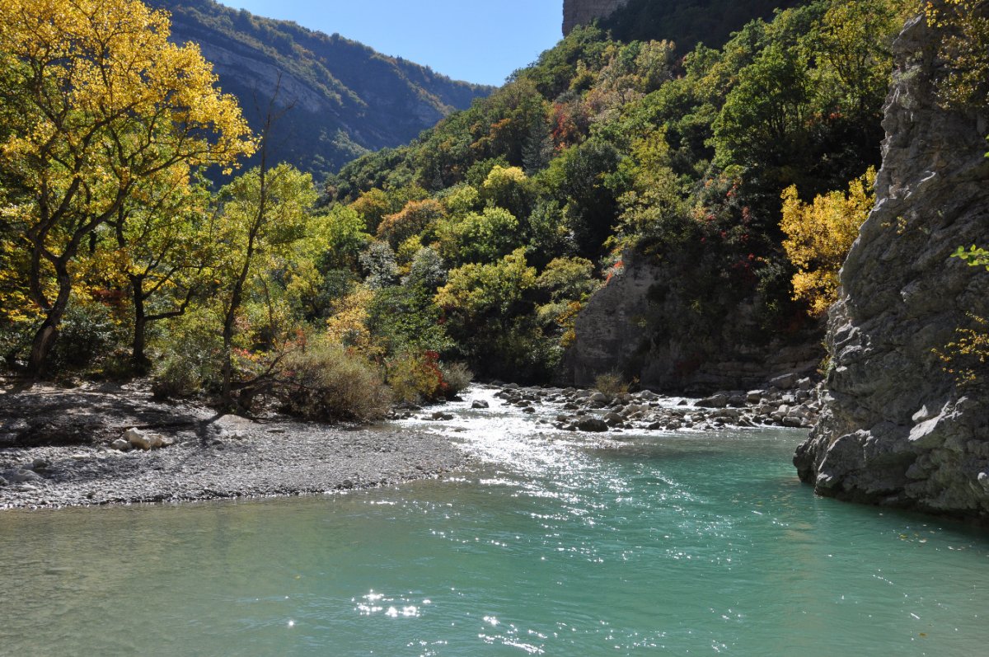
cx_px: 494
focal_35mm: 32
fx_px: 864
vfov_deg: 41.6
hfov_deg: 59.6
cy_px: 328
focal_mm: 21
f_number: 11
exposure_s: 1/500
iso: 320
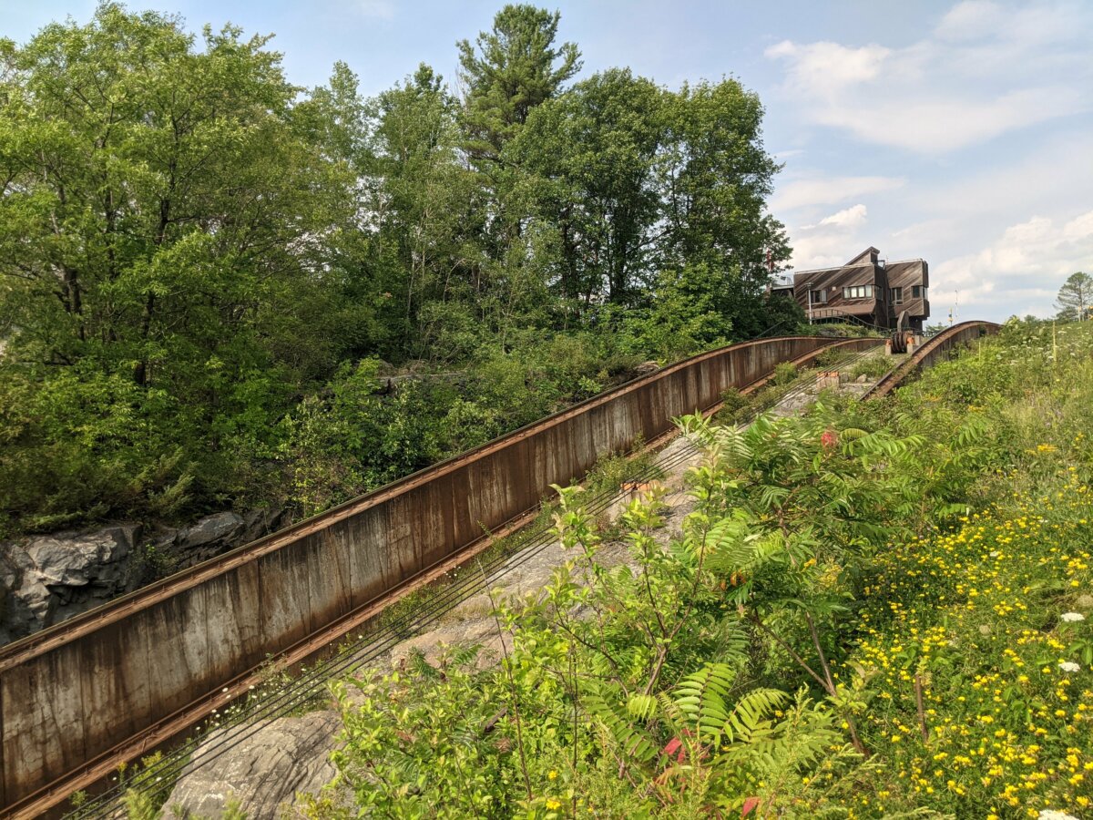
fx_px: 853
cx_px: 546
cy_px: 410
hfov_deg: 65.3
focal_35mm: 27
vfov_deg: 51.4
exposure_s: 1/2924
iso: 61
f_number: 1.8
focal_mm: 4.44
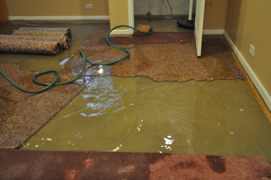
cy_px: 90
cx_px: 136
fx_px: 271
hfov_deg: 53.2
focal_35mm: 36
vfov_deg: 36.8
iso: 1250
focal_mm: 24
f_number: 4
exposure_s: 1/30
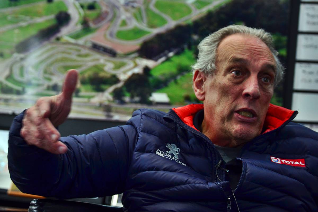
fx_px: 729
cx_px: 159
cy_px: 106
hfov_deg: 24.6
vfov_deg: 16.6
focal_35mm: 82
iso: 400
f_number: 4
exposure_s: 1/60
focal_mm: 55
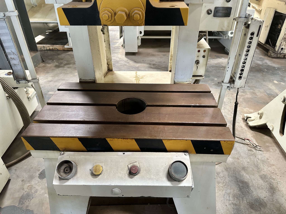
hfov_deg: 71.6
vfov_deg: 56.8
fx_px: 198
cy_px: 107
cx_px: 143
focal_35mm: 24
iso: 320
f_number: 1.78
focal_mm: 6.86
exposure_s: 1/50
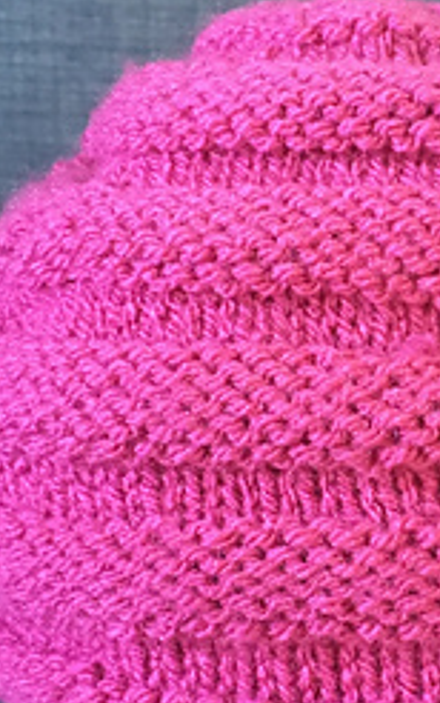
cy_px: 434
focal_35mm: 80
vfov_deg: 25.8
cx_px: 431
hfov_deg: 16.0
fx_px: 1533
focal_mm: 4.15
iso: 250
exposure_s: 1/17
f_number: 2.2
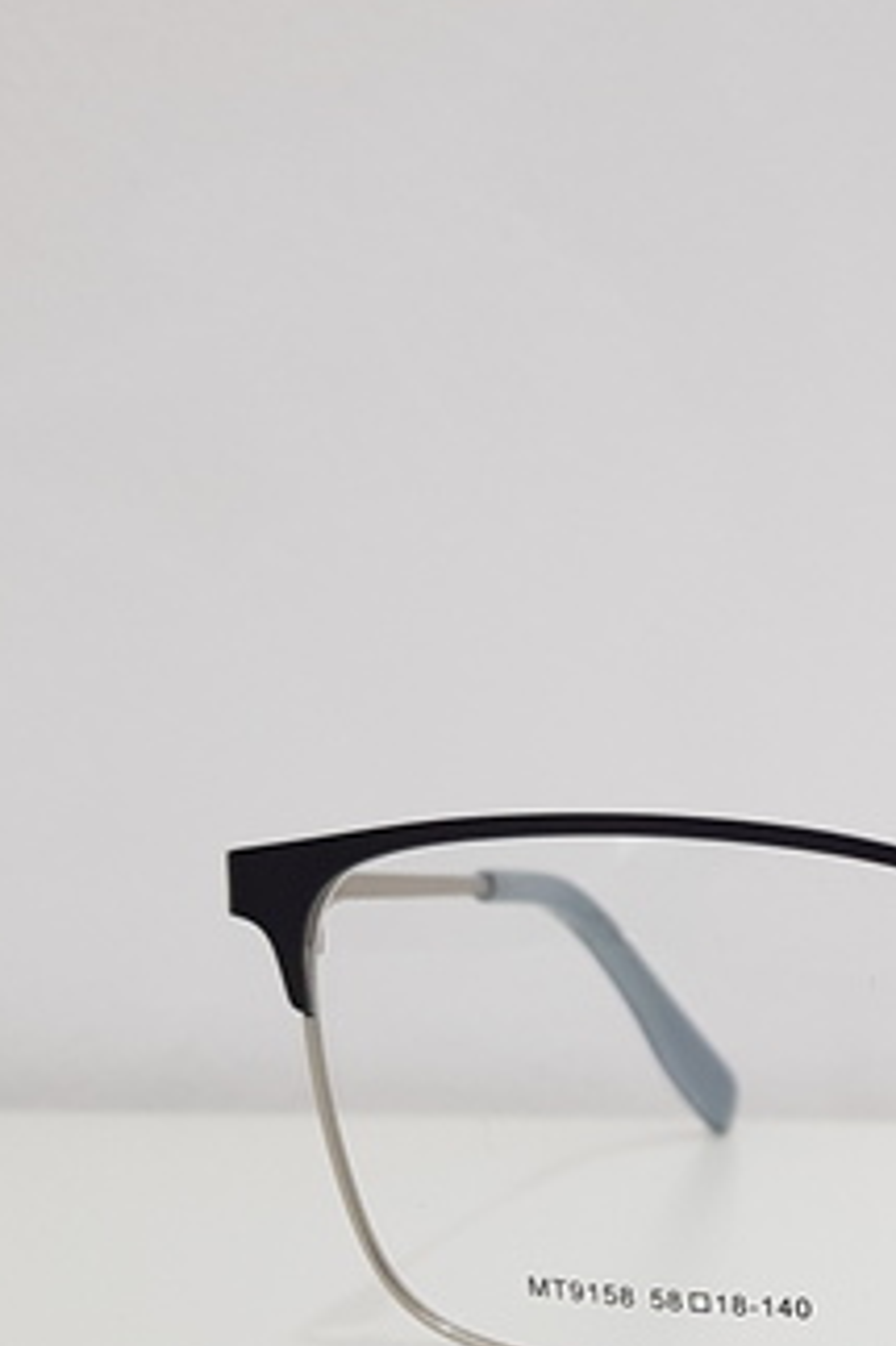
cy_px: 1192
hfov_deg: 18.8
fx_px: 2504
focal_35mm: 67
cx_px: 1179
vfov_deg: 29.0
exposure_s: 1/50
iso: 100
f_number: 1.7
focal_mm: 4.2
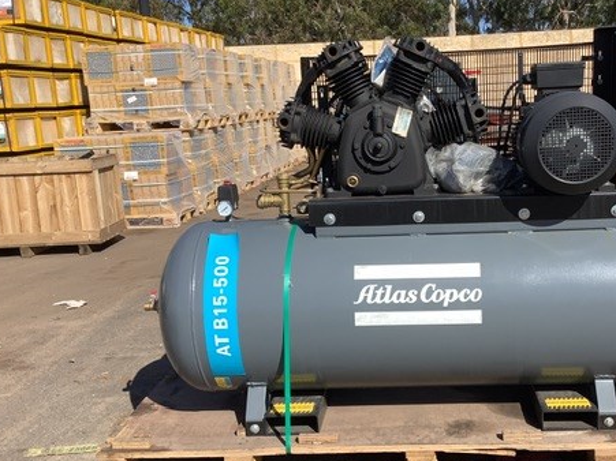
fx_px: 783
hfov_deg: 42.5
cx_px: 397
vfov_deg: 32.8
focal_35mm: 44
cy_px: 262
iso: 25
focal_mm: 3.3
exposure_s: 1/1314
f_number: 2.4
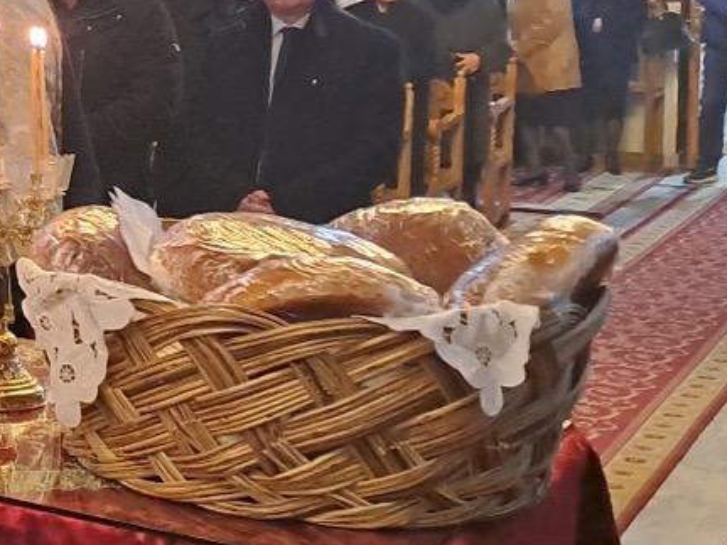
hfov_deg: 19.8
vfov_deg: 16.7
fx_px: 1827
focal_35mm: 87
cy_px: 51
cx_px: -336
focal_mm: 4.65
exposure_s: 1/25
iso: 500
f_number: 1.8
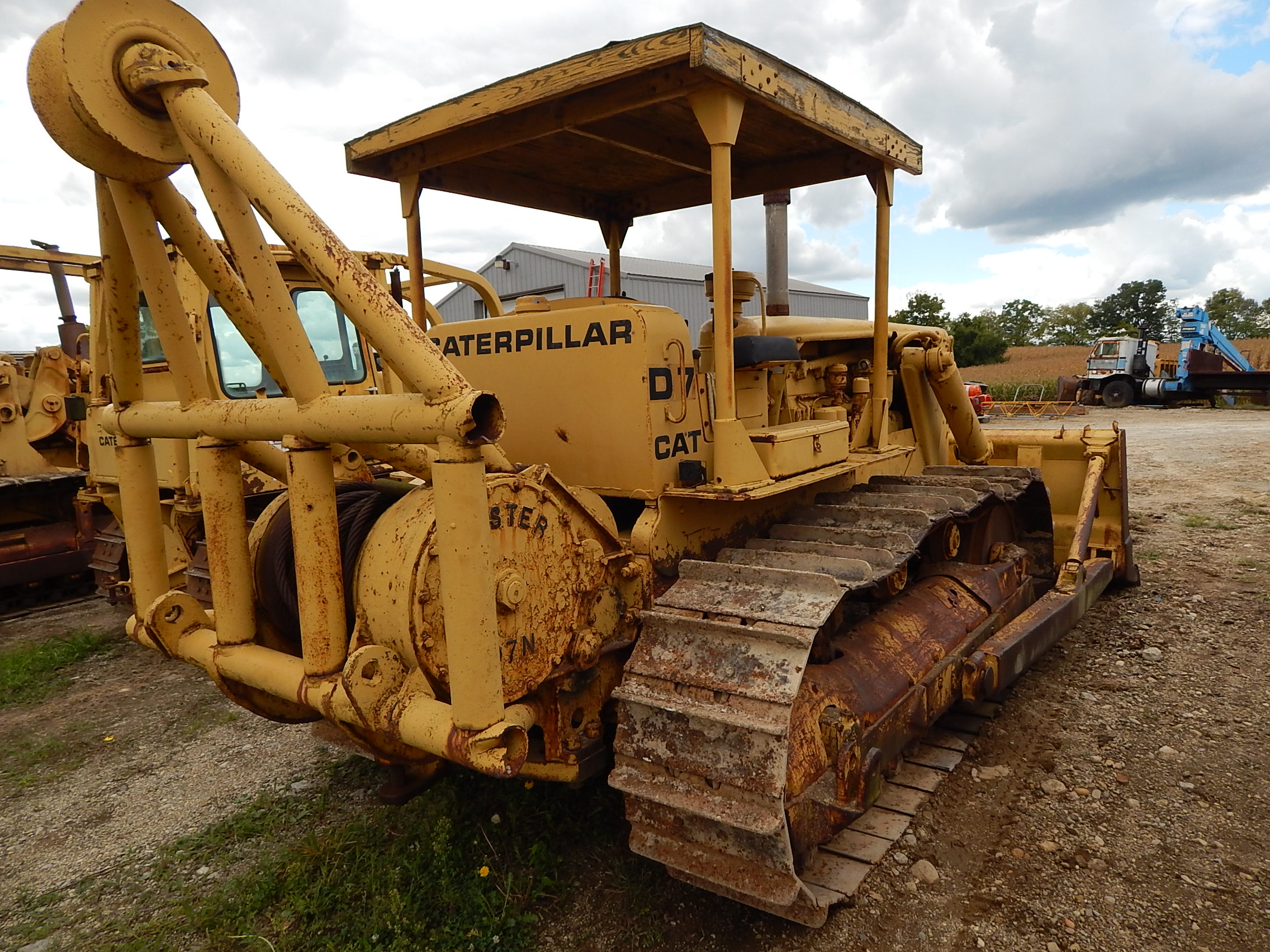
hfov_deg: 73.9
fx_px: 844
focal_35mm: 23
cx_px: 635
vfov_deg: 58.9
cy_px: 476
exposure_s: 1/1000
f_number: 3
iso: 125
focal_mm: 4
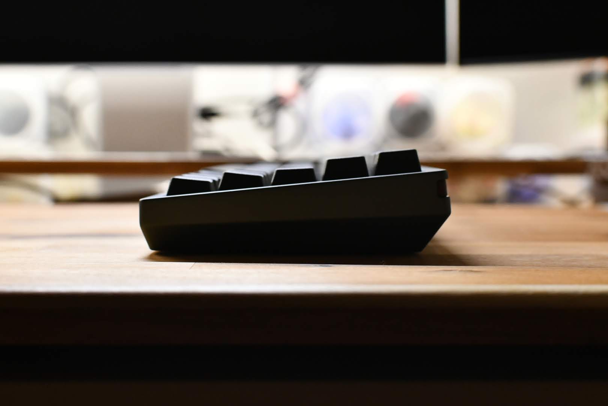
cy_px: 203
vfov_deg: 26.0
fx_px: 878
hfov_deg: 38.2
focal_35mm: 52
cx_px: 304
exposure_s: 1/80
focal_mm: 35
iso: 2000
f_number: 5
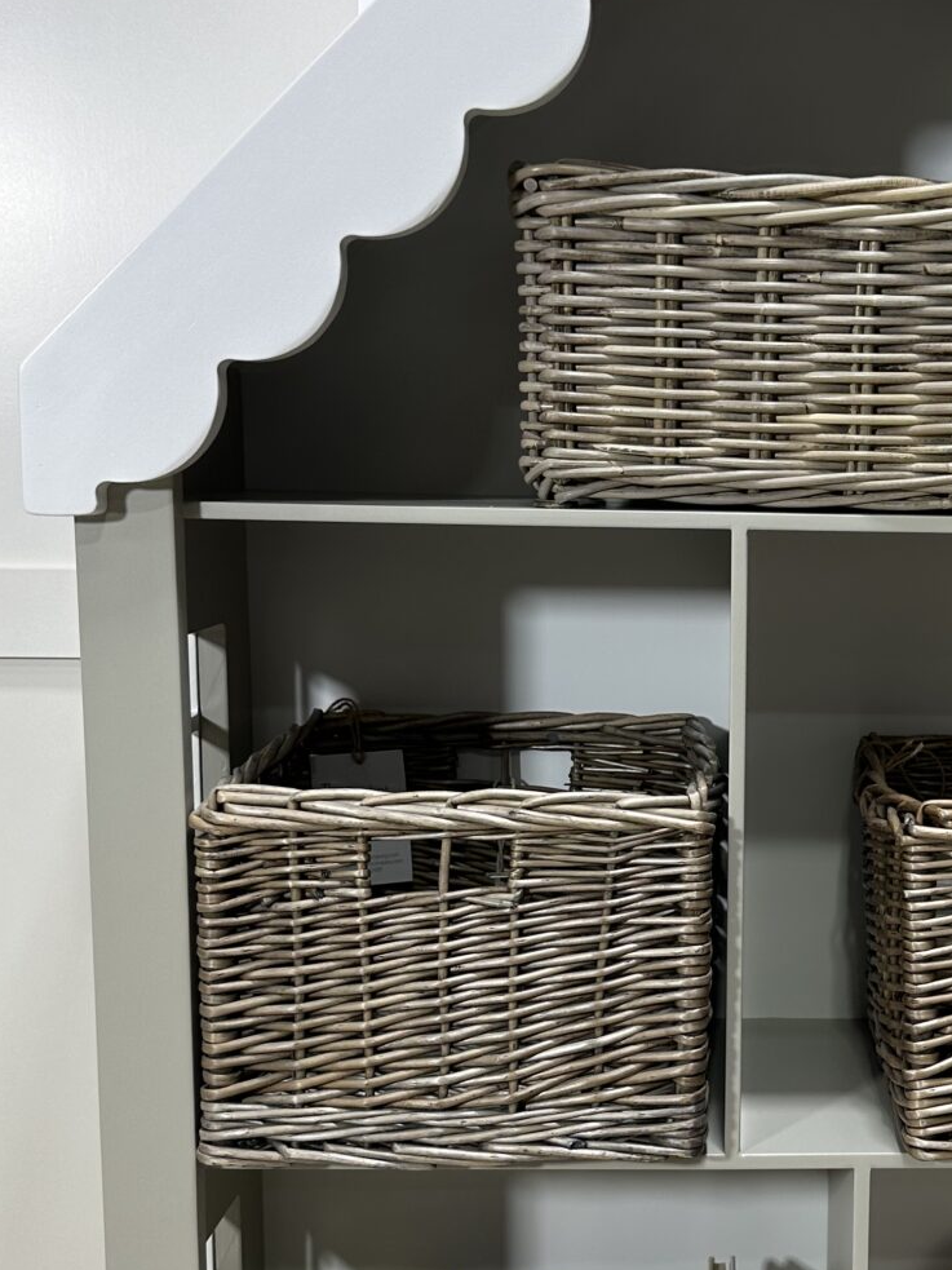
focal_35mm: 50
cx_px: 798
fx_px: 1834
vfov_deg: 38.1
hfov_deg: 28.3
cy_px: 726
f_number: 1.78
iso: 80
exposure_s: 1/541
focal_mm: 6.86
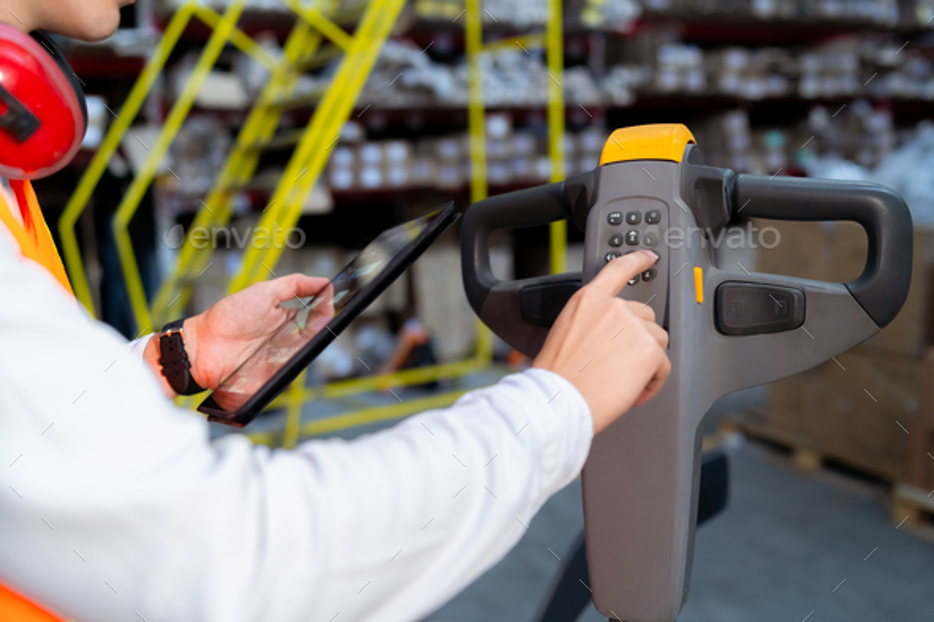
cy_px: 311
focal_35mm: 35
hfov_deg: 54.4
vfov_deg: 37.8
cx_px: 467
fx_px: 908
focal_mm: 35
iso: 800
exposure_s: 1/320
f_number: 2.5
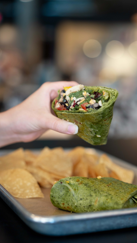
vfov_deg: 36.0
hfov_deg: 20.7
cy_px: 121
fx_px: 375
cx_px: 76
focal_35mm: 58
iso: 500
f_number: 2.2
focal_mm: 55
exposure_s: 1/100
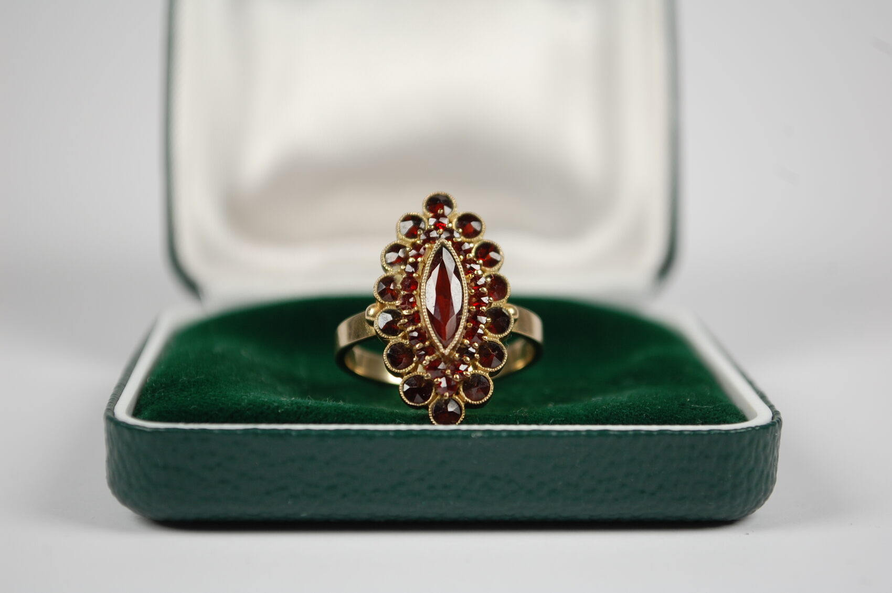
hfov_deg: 24.6
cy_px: 296
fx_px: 2042
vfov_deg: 16.5
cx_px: 446
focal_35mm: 82
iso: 200
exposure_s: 1/125
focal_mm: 55
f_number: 5.6
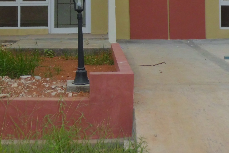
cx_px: 106
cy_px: -20
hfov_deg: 32.4
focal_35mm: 62
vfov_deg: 20.7
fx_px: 394
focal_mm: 4.7
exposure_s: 1/200
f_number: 2.8
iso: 64
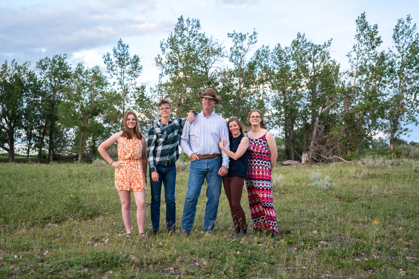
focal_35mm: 50
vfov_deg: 27.0
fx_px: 582
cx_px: 210
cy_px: 140
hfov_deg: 39.6
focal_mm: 50
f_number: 4.5
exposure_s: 1/500
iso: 500
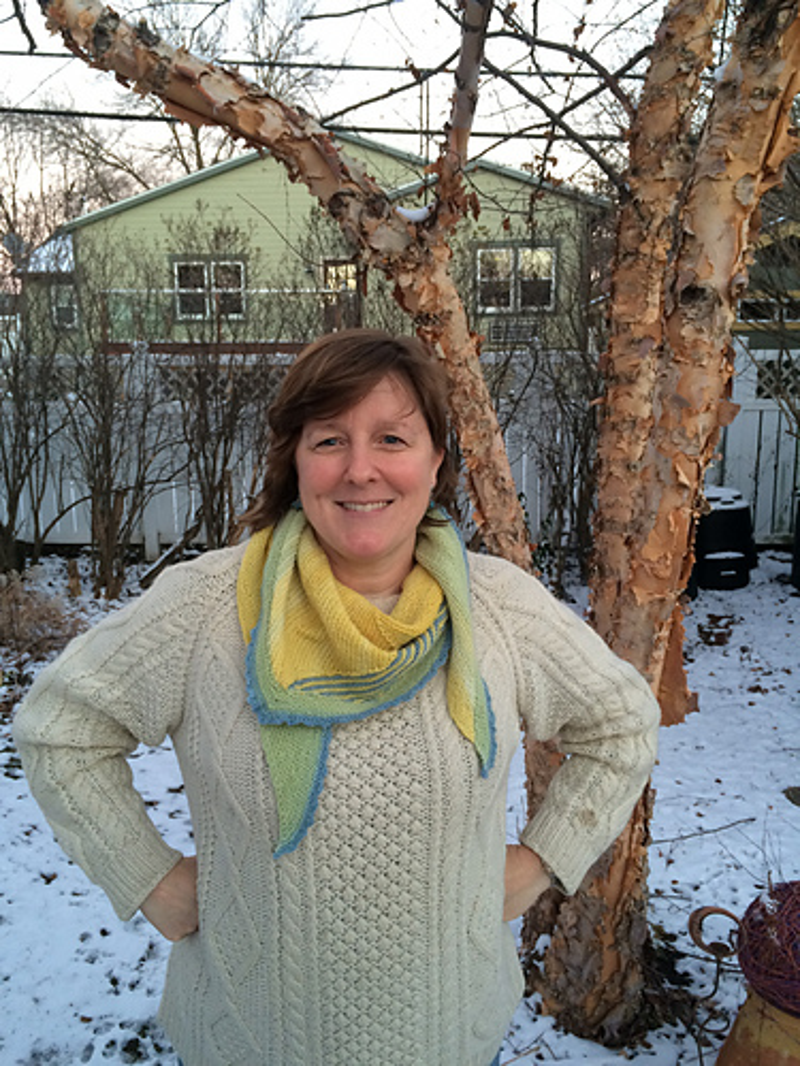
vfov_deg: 61.7
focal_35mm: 29
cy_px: 533
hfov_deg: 48.2
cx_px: 400
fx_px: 894
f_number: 2.2
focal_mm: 4.15
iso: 100
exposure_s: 1/30
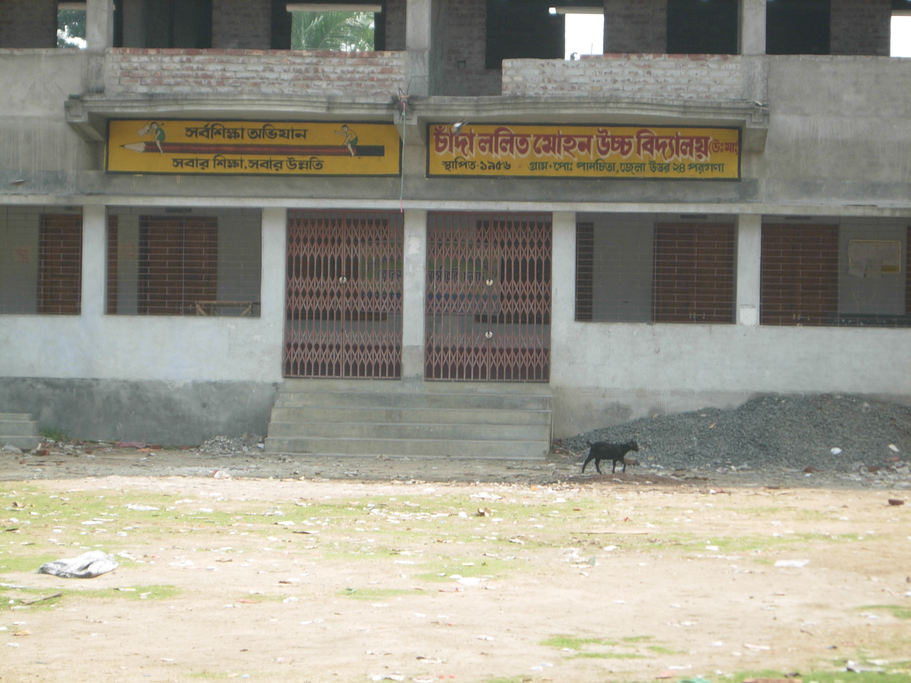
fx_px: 3316
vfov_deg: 11.8
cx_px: 456
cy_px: 342
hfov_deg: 15.6
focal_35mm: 126
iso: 50
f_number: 5.3
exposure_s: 1/114
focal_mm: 26.3
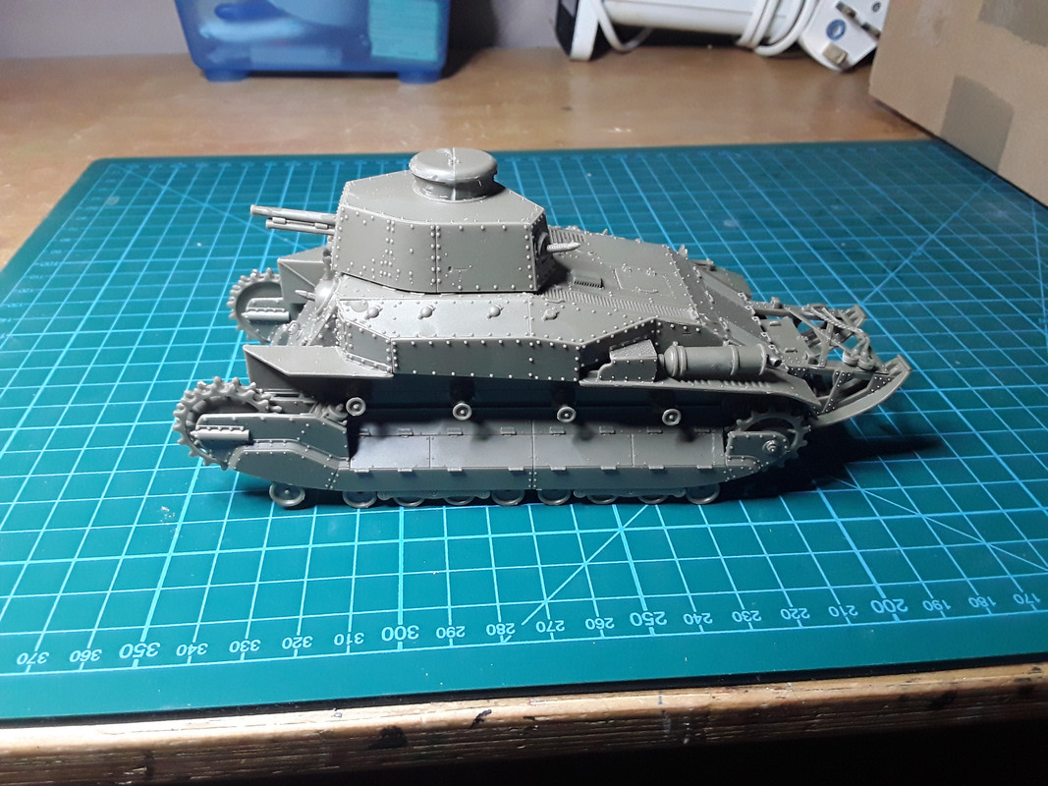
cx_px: 524
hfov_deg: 65.3
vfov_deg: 51.3
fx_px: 817
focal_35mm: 27
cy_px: 393
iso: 160
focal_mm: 2.91
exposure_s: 1/33
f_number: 1.9
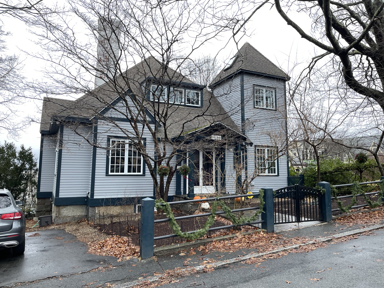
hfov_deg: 67.3
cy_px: 144
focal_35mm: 26
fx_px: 288
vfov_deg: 53.1
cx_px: 192
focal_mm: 4.2
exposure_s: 1/387
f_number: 1.6
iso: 32
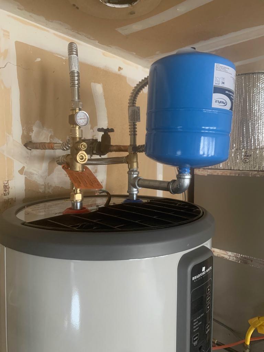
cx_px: 132
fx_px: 264
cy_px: 176
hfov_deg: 53.1
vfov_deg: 67.3
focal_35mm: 26
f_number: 1.8
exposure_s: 1/60
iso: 320
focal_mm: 4.25
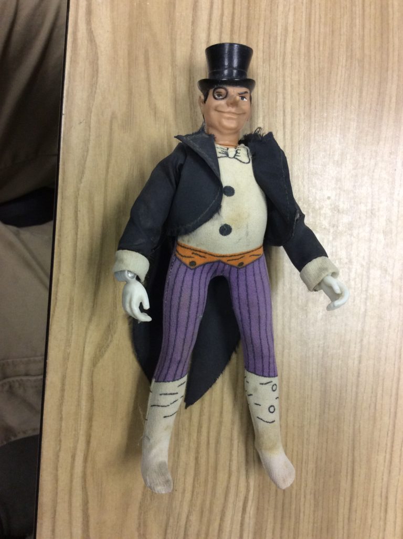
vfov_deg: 56.9
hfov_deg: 44.1
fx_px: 498
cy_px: 270
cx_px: 202
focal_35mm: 32
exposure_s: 1/24
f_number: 2.4
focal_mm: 3.3
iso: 80
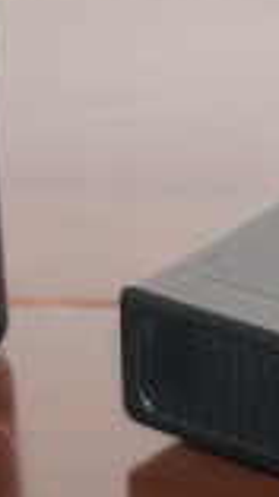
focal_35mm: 147
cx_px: 314
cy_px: 419
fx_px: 1940
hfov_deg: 8.2
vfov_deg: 14.5
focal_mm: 23
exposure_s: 1/100
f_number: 4
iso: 800
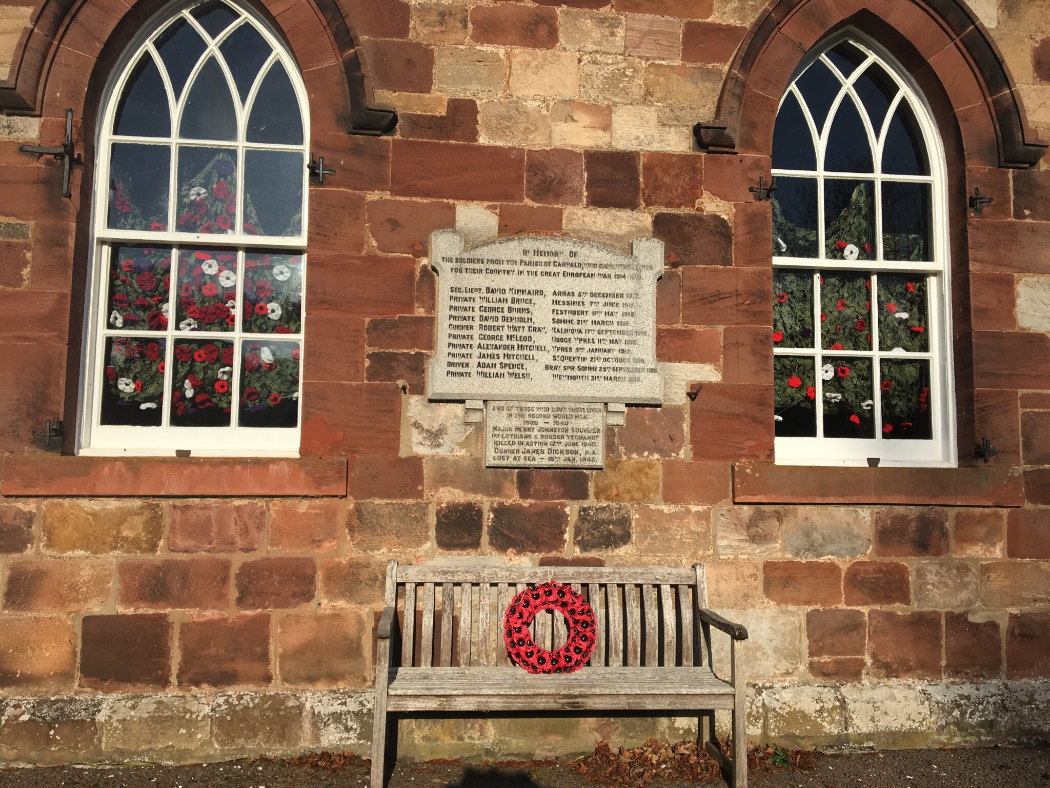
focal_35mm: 29
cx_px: 525
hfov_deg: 61.7
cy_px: 394
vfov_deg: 48.2
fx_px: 880
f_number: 2.2
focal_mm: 4.15
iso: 25
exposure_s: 1/2747
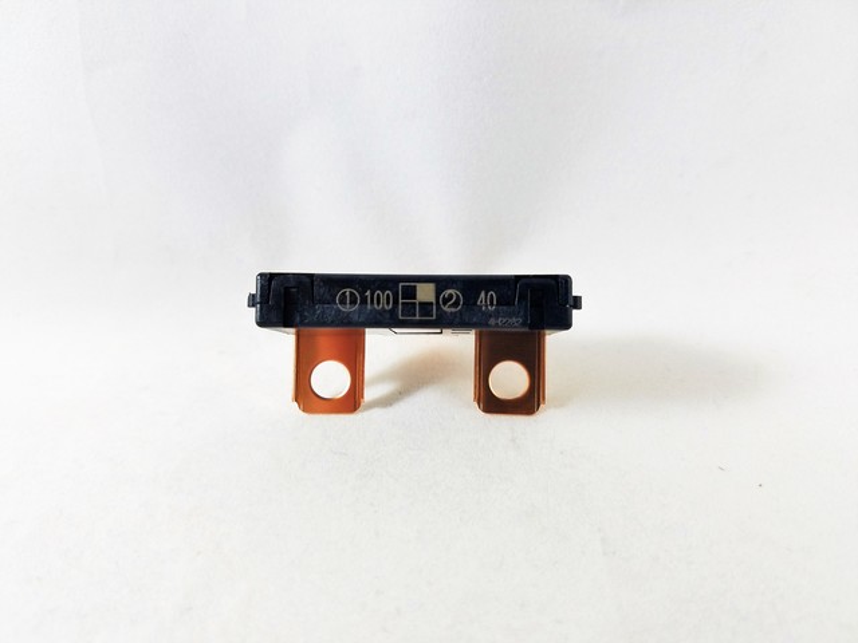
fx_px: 644
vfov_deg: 53.1
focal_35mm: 26
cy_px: 322
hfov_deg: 67.3
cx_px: 429
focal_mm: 4.2
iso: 100
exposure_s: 1/60
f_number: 1.7
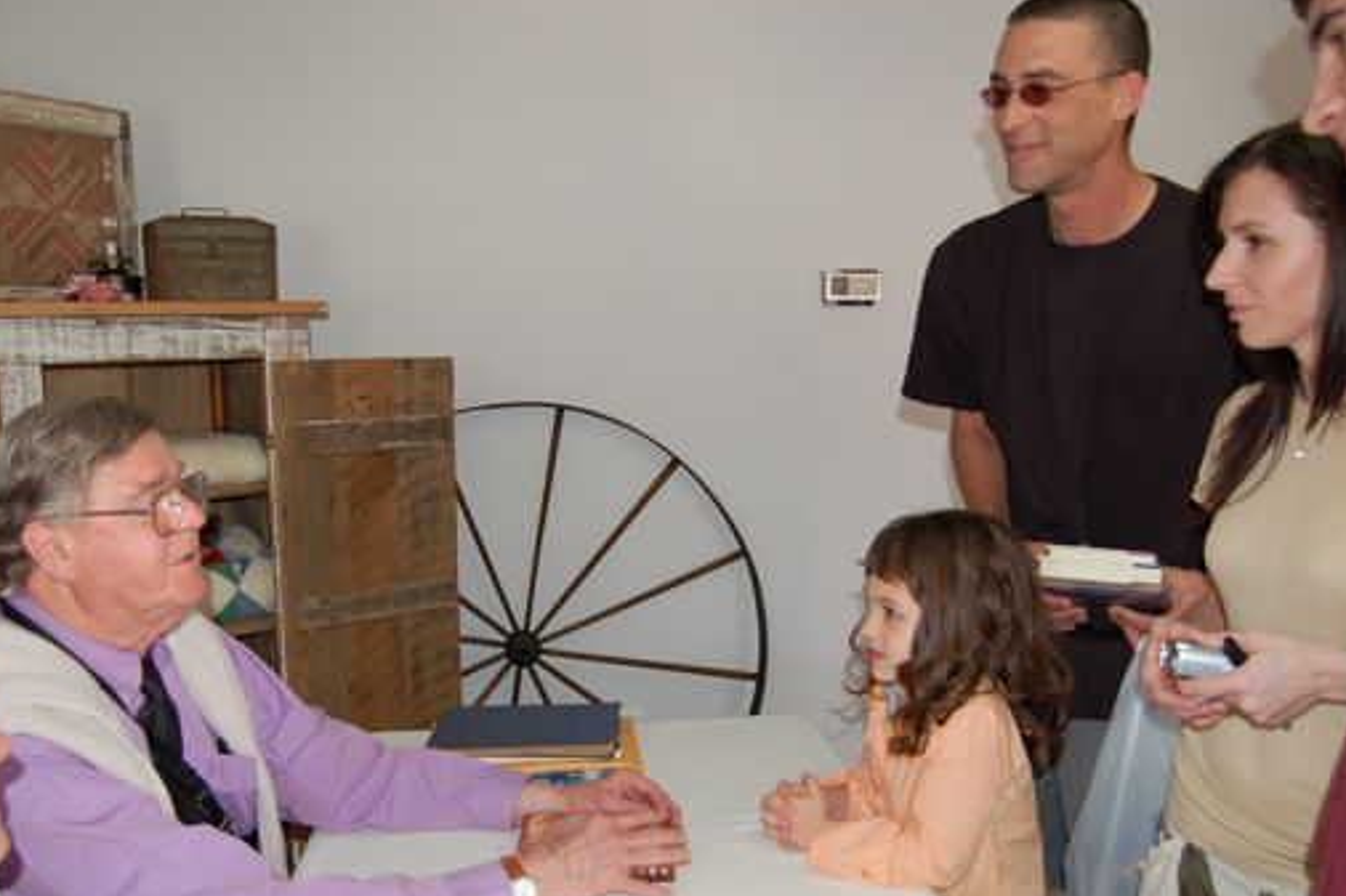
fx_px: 1196
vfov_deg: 41.0
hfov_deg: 58.7
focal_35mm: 32
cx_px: 681
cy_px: 501
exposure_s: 1/60
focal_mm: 18
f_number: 3.5
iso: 400
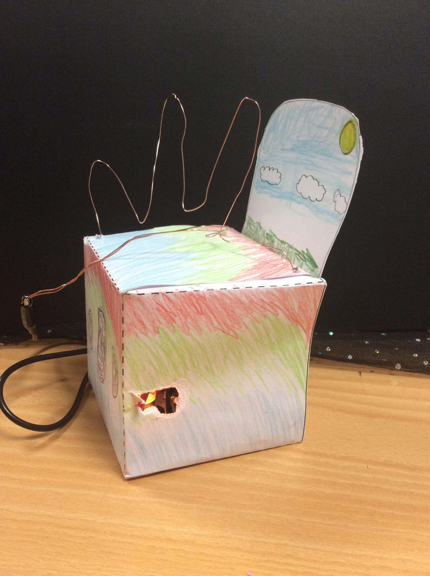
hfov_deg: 44.1
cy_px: 288
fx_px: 531
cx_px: 215
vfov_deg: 56.9
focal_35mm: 32
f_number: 2.4
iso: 100
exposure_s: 1/25
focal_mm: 3.3
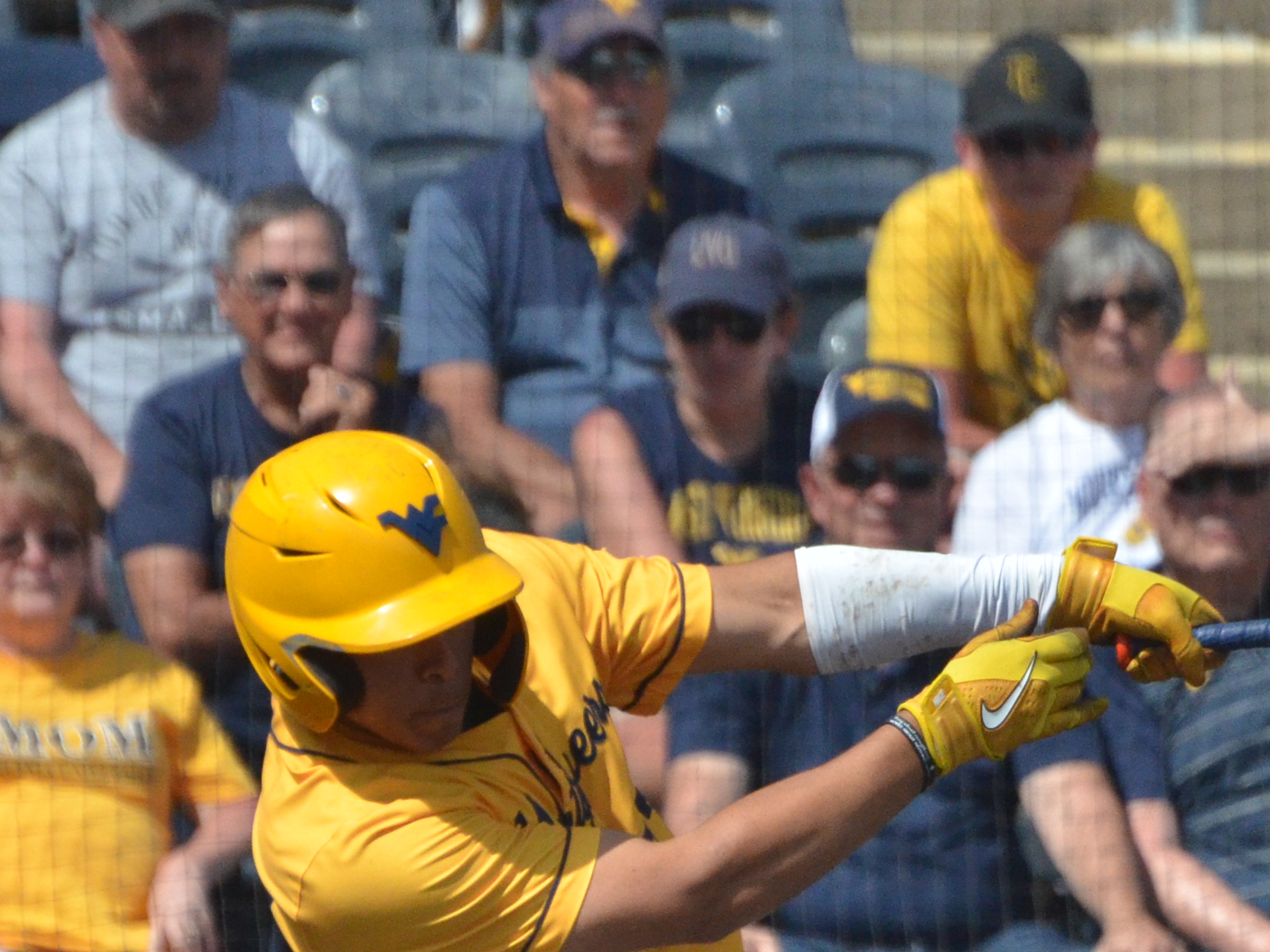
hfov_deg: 1.9
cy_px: 1190
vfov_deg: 1.4
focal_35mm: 1067
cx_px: 795
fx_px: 39141
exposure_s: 1/6400
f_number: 5.6
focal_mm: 250
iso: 1400
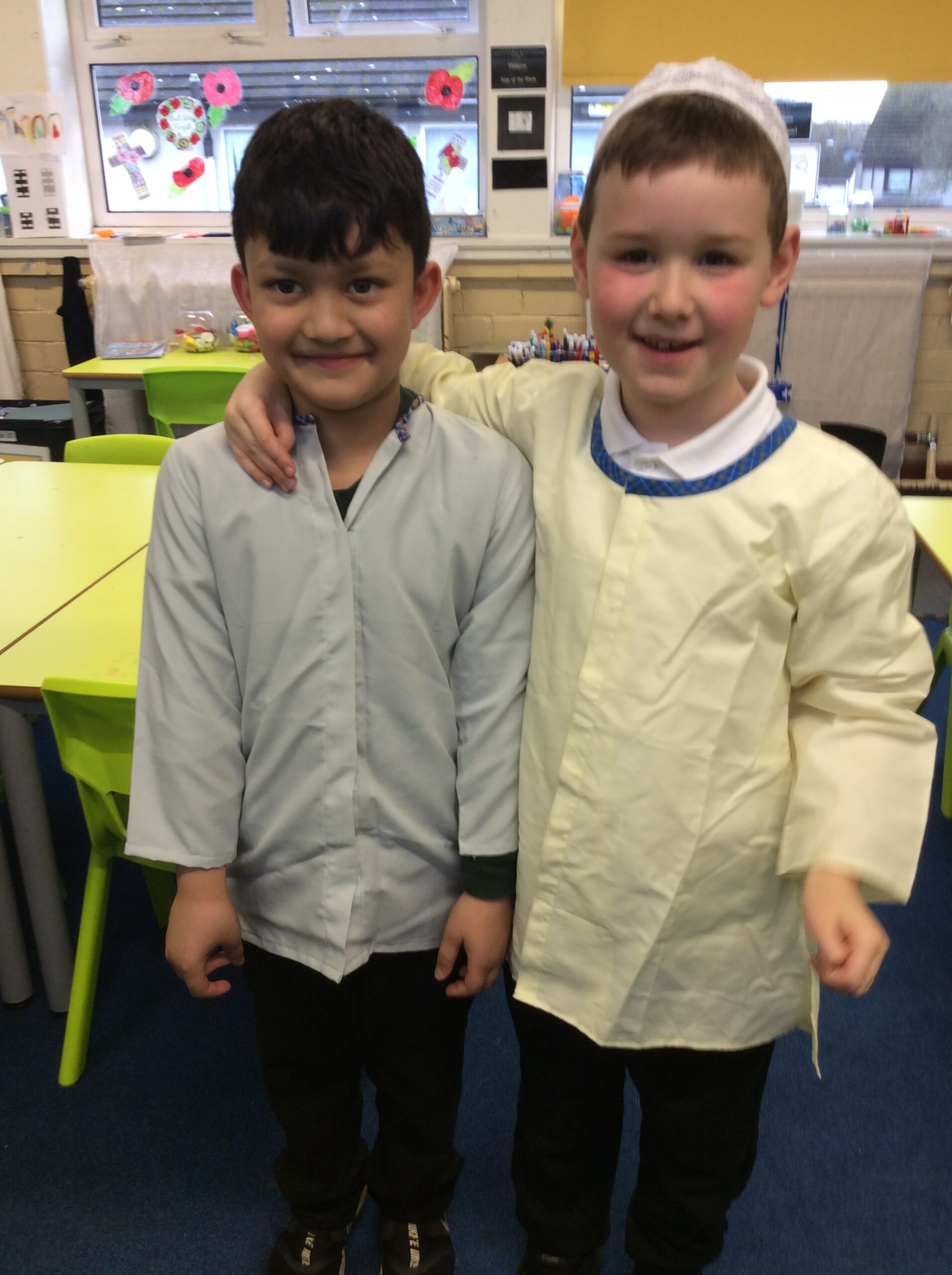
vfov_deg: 56.9
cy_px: 638
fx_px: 1177
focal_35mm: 32
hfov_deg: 44.1
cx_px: 476
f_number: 2.4
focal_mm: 3.3
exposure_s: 1/25
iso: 50
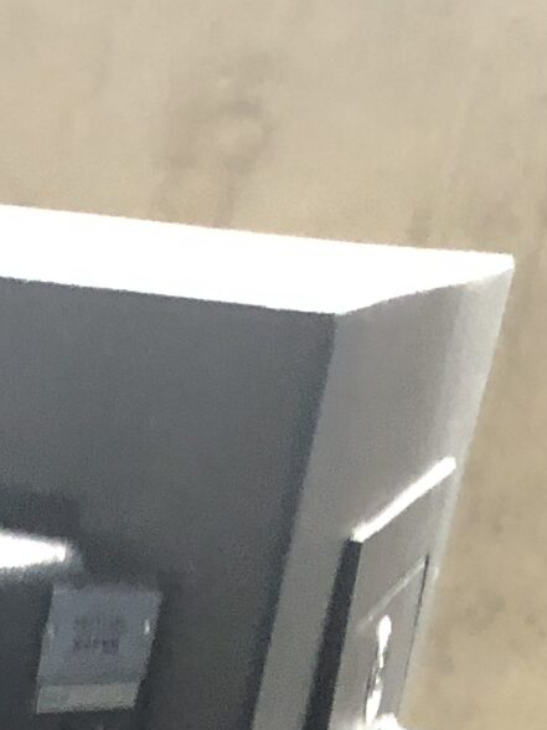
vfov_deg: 14.1
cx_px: -556
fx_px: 2570
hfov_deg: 11.0
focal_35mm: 122
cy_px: 1350
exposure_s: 1/8
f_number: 1.8
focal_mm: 3.99
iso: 100
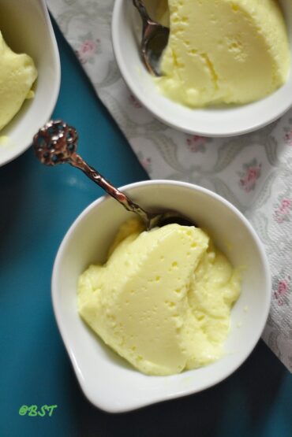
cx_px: 146
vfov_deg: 27.0
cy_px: 218
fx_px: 912
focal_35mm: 75
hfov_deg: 18.2
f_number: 1.8
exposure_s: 1/60
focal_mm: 50
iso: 1400
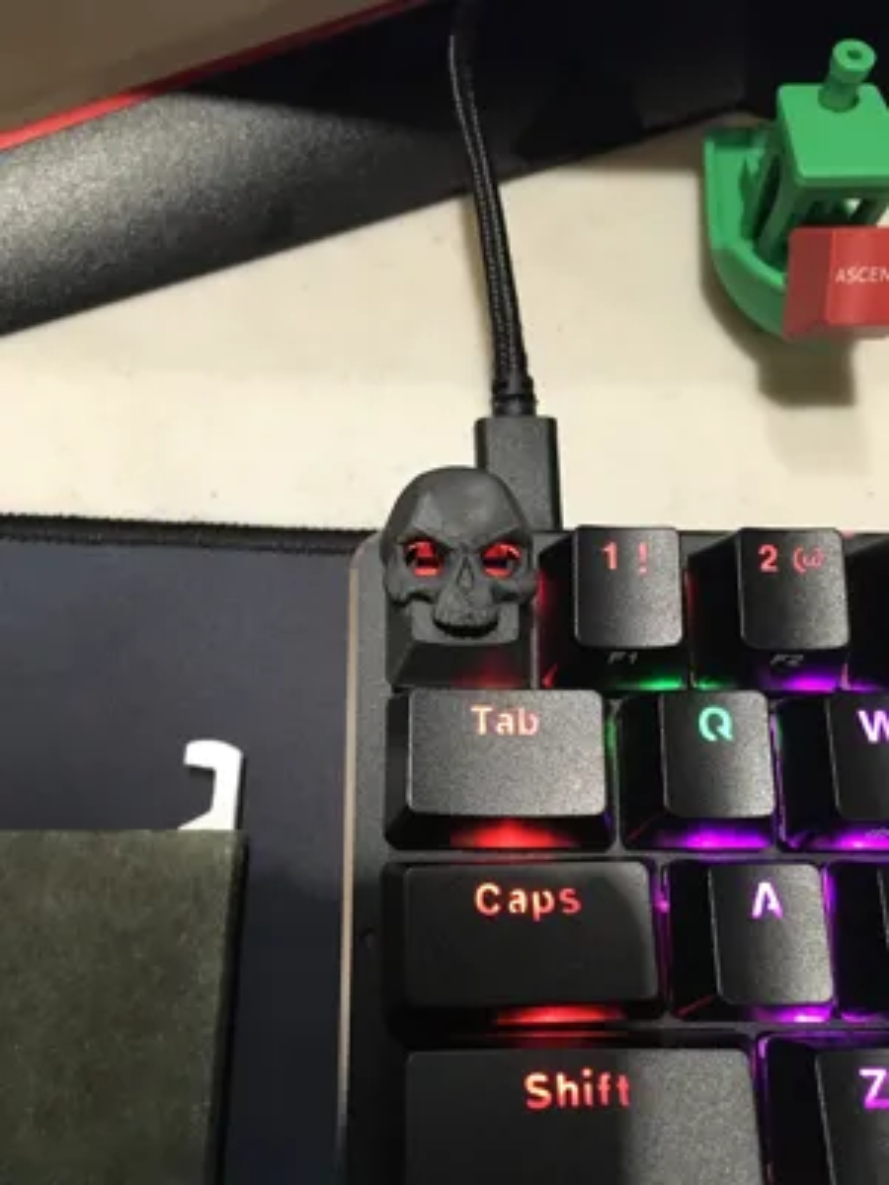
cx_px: 444
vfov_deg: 61.7
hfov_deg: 48.2
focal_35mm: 29
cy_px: 592
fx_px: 993
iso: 250
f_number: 2.2
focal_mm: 4.15
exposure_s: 1/15
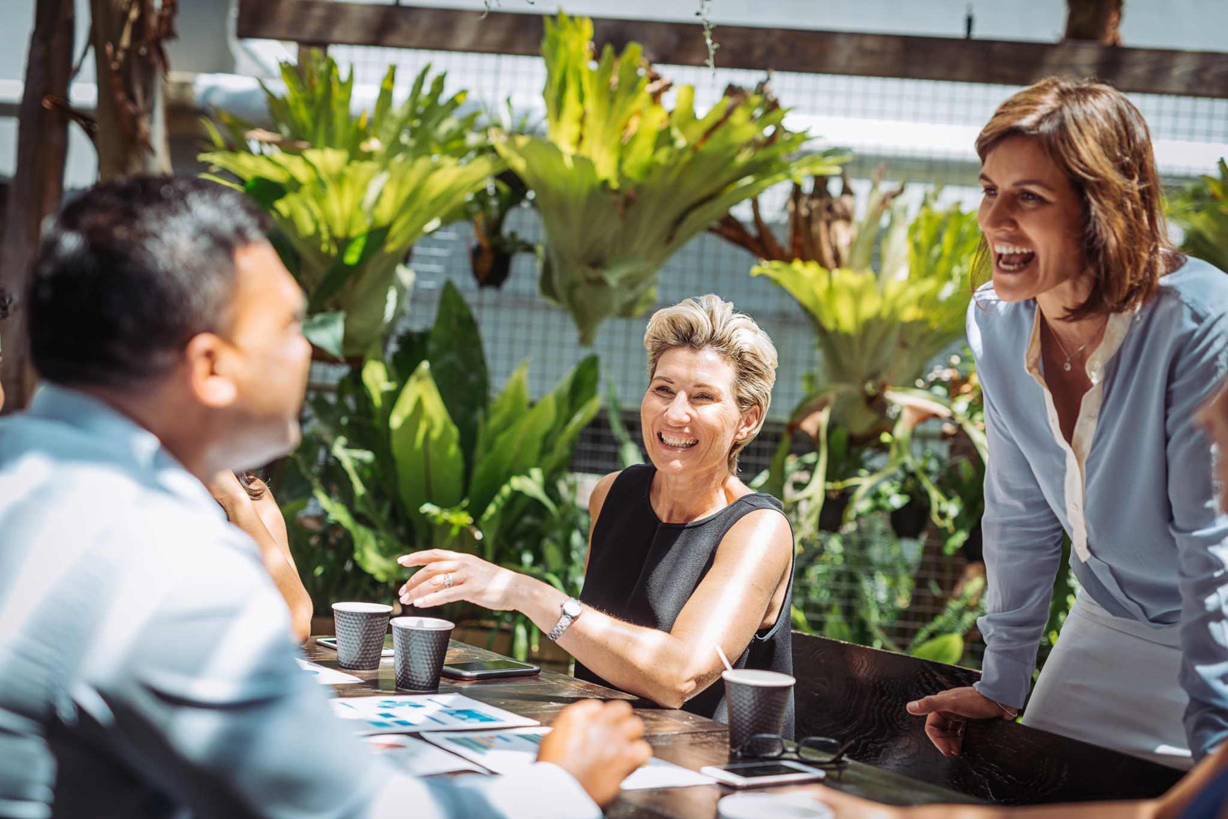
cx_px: 614
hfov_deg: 39.6
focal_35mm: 50
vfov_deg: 27.0
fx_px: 1706
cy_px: 410
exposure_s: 1/800
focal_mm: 50
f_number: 2
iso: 100
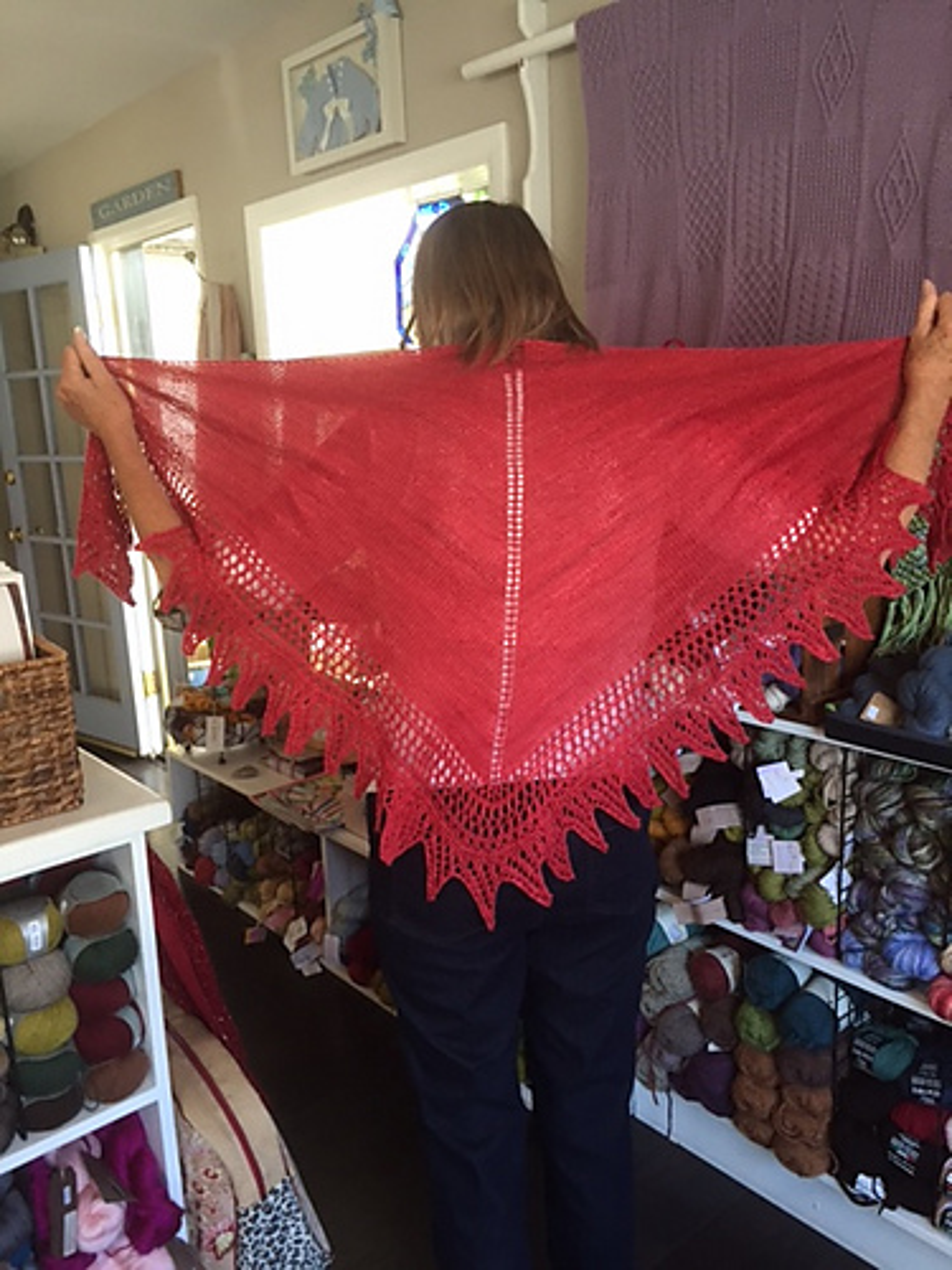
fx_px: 1063
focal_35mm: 29
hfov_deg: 48.2
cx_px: 476
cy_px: 635
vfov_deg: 61.7
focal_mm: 4.15
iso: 80
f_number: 2.2
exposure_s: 1/30
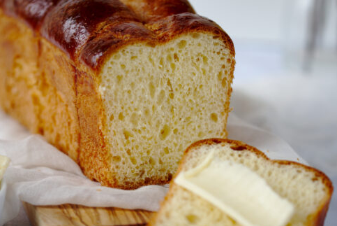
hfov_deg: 14.3
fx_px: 1340
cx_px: 158
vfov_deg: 9.6
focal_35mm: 143
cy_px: 135
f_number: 3.2
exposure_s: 1/40
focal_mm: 90
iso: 100
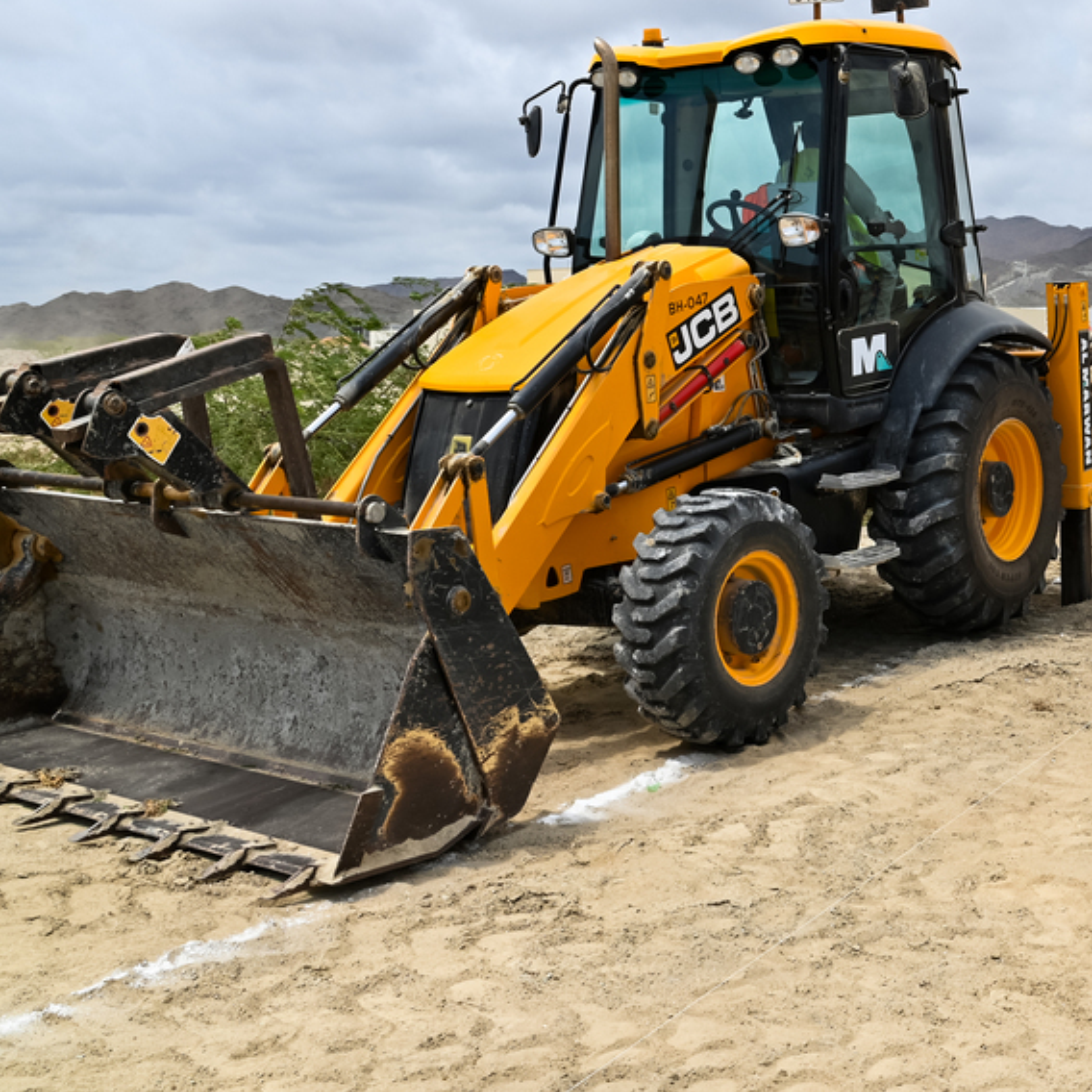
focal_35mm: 43
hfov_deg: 37.2
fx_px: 1535
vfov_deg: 38.7
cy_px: 354
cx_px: 937
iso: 100
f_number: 14
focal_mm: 24
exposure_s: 1/125
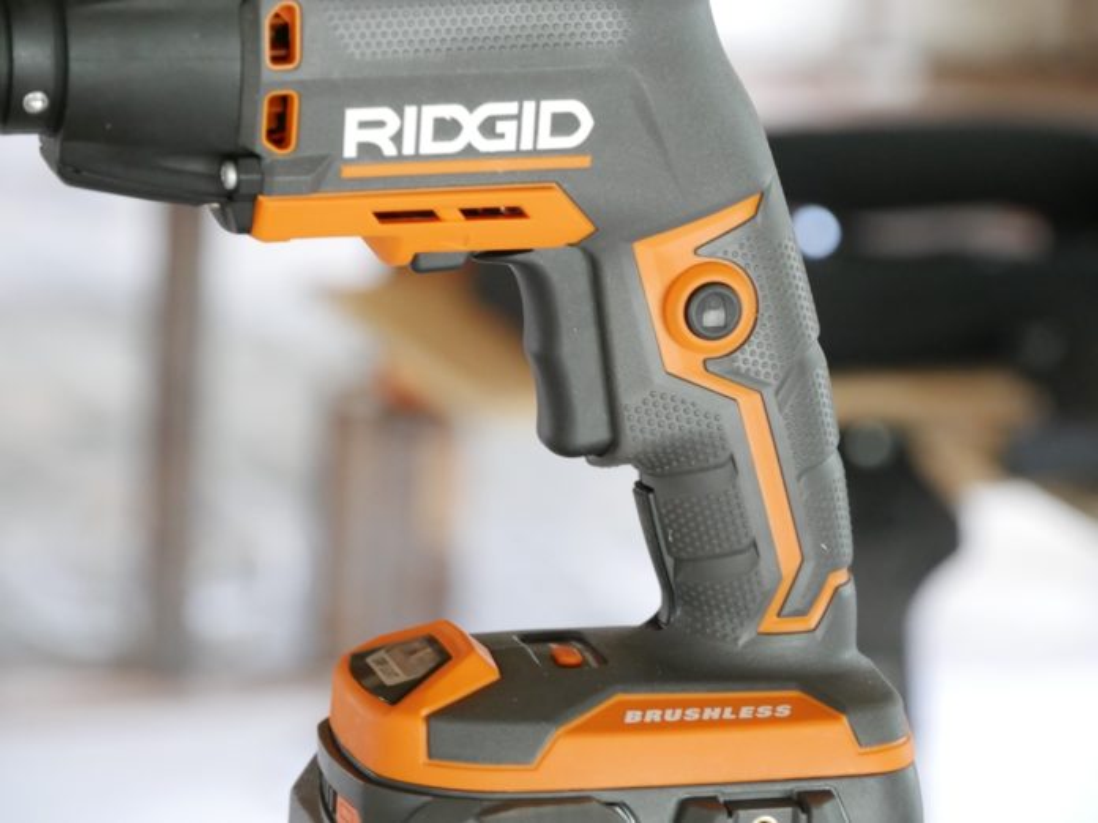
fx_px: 5139
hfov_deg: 12.2
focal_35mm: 162
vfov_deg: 9.2
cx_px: 549
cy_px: 412
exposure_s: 1/15
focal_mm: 81
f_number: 5.4
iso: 3200
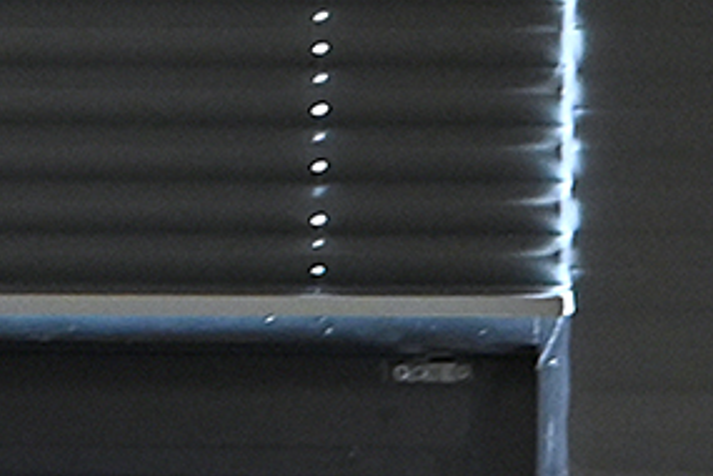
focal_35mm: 347
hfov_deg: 5.6
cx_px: 2154
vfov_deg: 3.8
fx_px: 6872
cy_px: 1425
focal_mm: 55
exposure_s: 1/60
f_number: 9
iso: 3200
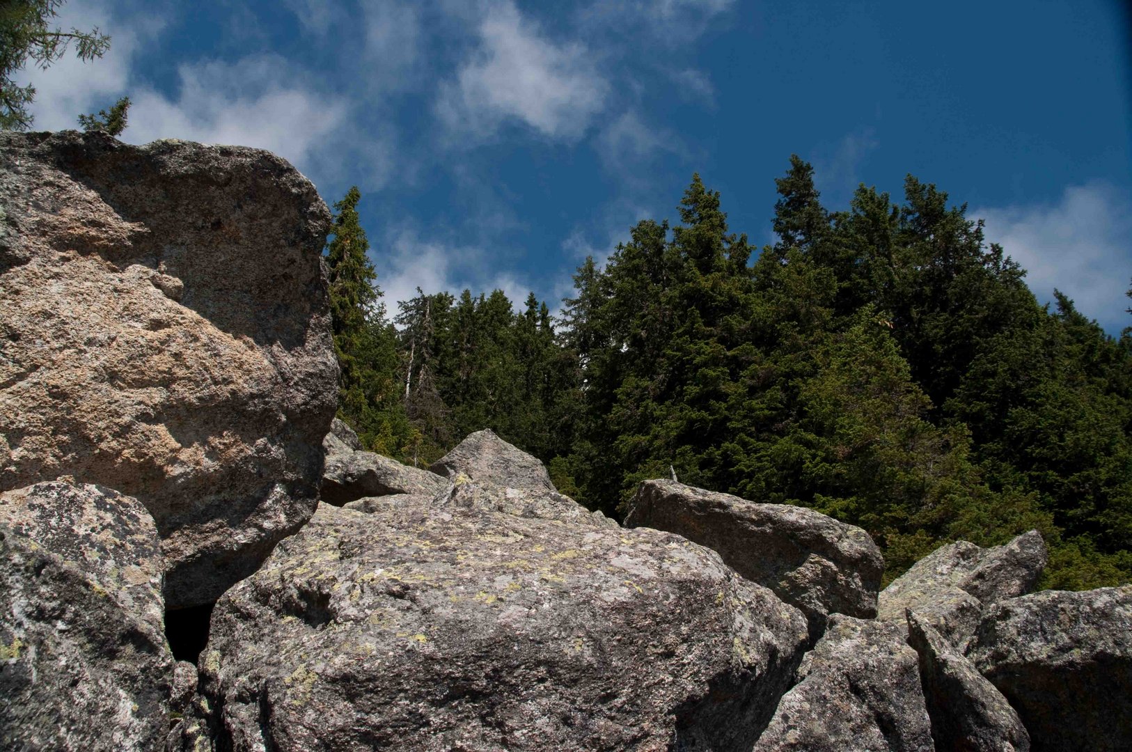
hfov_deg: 67.4
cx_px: 566
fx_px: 848
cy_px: 376
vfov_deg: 47.8
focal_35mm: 27
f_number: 9.5
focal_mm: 18
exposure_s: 1/125
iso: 100
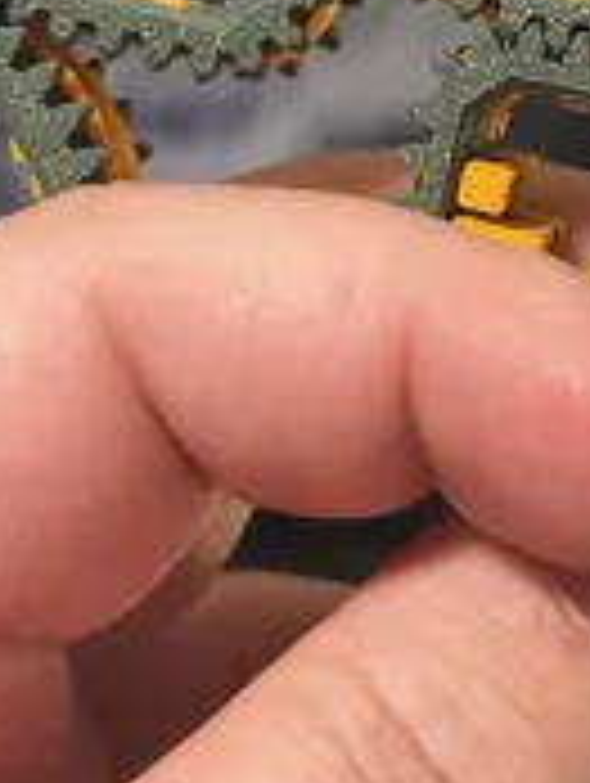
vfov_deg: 13.1
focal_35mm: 147
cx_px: 658
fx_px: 3332
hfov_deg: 10.0
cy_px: -97
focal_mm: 6.86
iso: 400
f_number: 1.78
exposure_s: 1/40
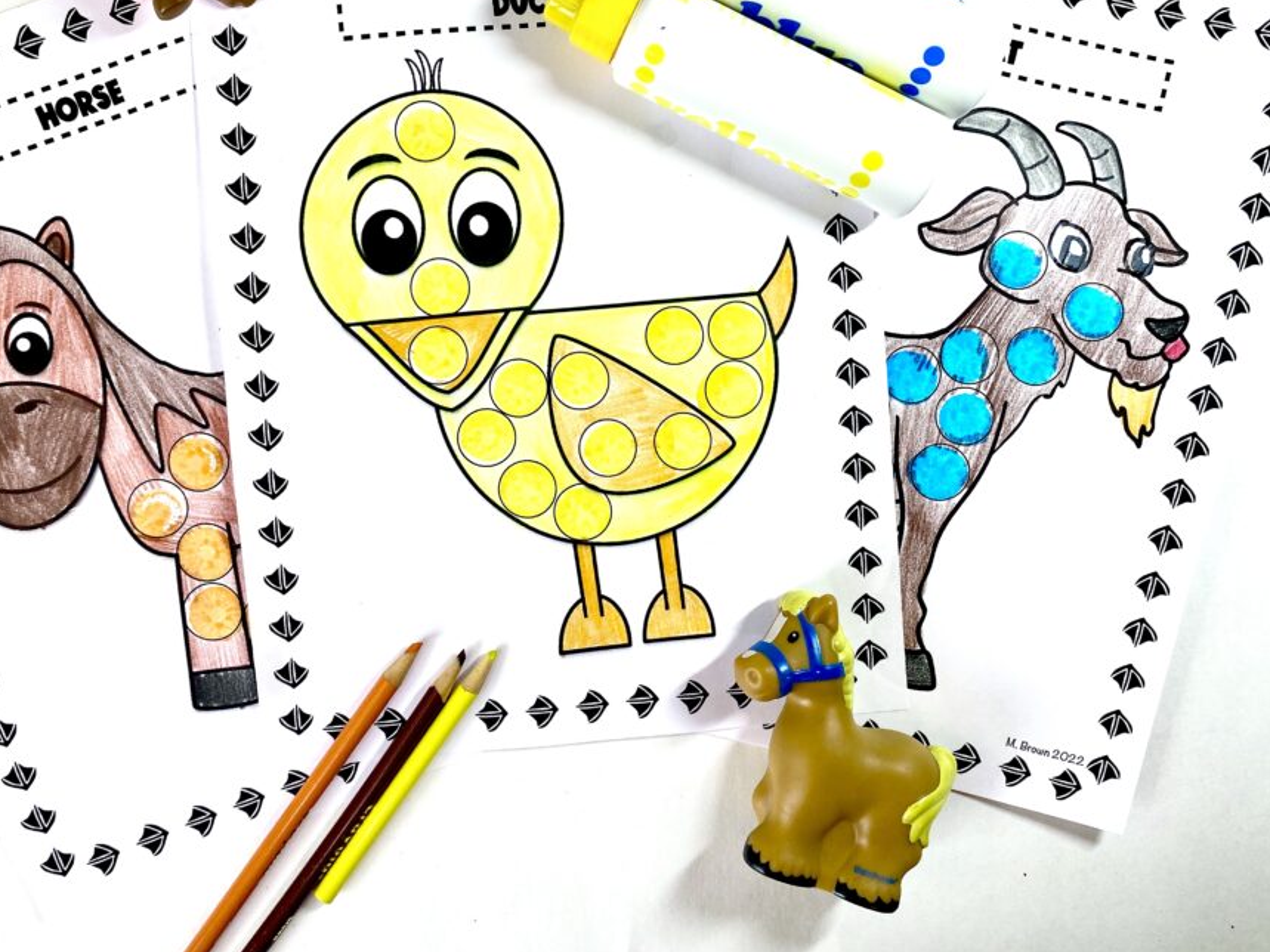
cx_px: 585
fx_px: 1137
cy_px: 387
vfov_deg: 45.2
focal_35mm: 31
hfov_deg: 58.3
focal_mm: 4.25
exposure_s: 1/291
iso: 32
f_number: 1.8
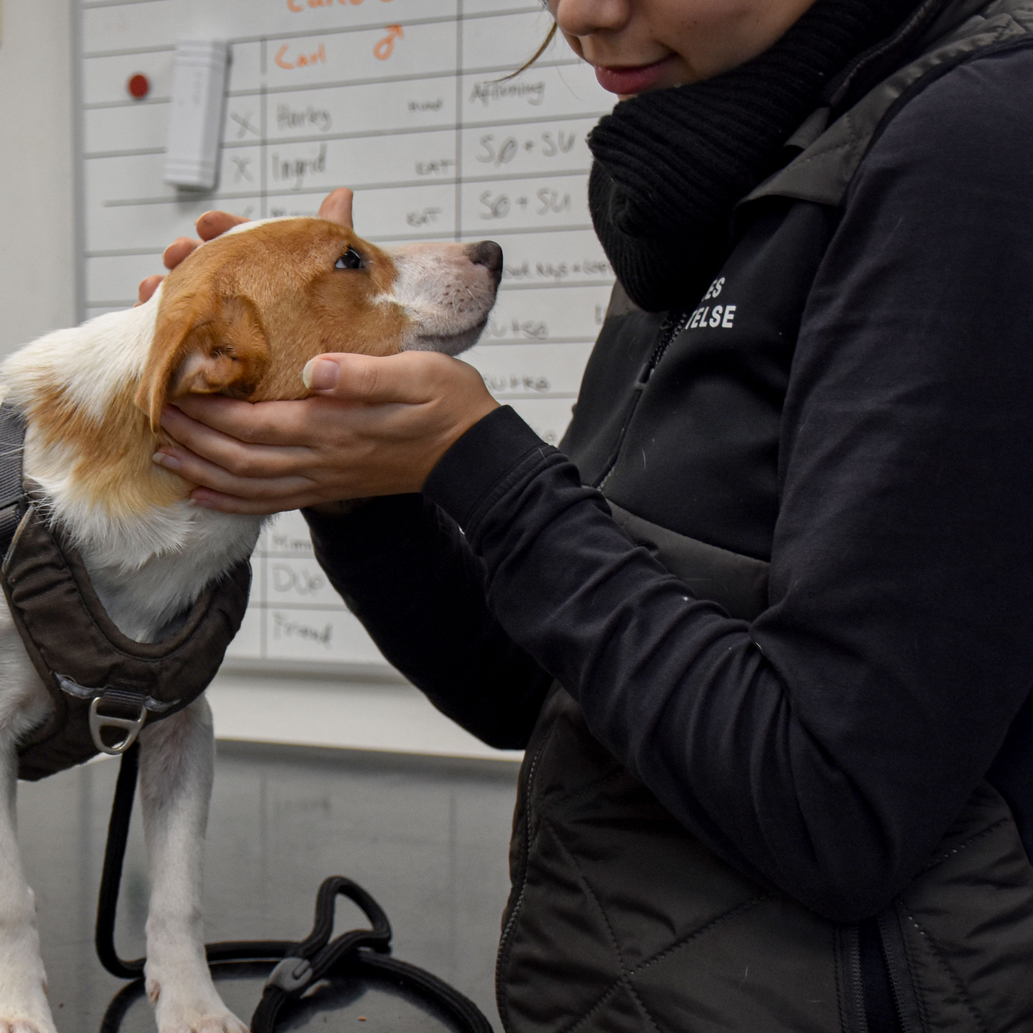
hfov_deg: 25.0
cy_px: 585
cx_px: 89
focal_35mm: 67
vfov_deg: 25.8
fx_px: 2256
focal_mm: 27
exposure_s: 1/100
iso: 800
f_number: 5
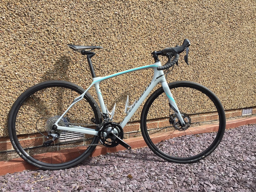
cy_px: 96
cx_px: 128
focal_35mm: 29
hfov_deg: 61.7
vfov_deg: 48.2
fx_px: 214
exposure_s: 1/898
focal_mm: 4.15
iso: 32
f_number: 2.2
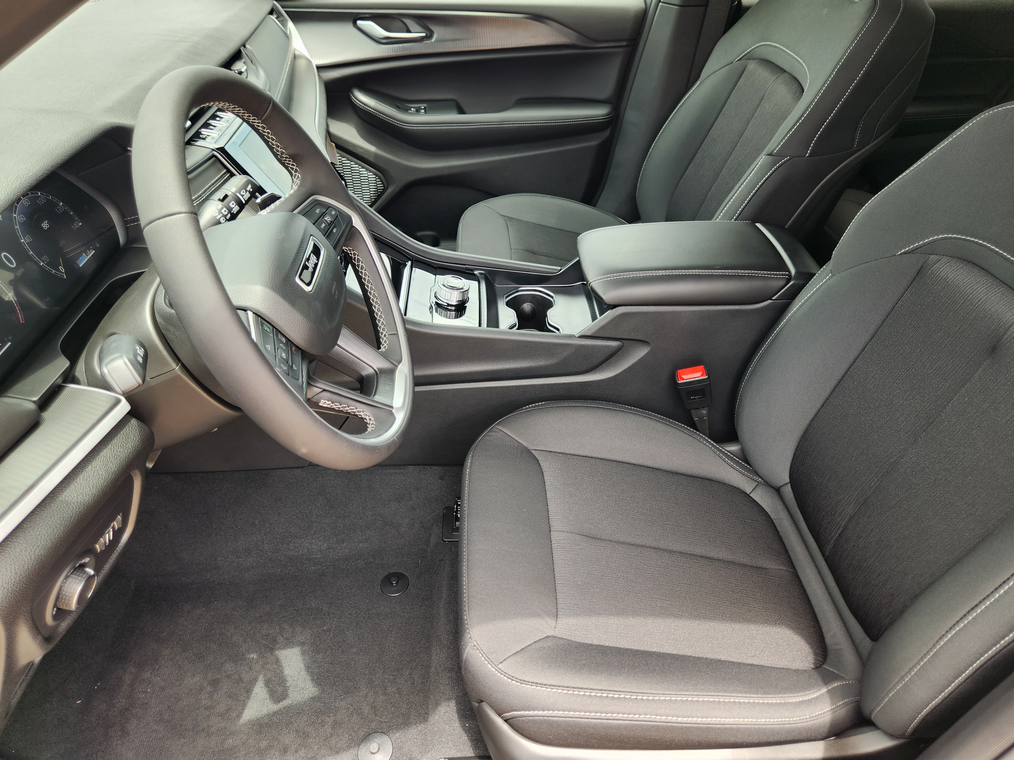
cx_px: 507
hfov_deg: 73.9
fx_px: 674
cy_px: 380
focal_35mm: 23
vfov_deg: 58.9
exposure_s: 1/180
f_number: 1.8
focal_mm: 5.4
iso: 40
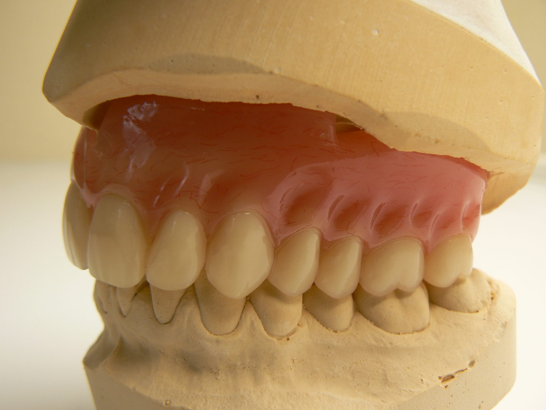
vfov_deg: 39.7
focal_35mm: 36
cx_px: 273
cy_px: 205
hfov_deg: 51.4
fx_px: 568
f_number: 4
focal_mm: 6
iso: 80
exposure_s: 1/60
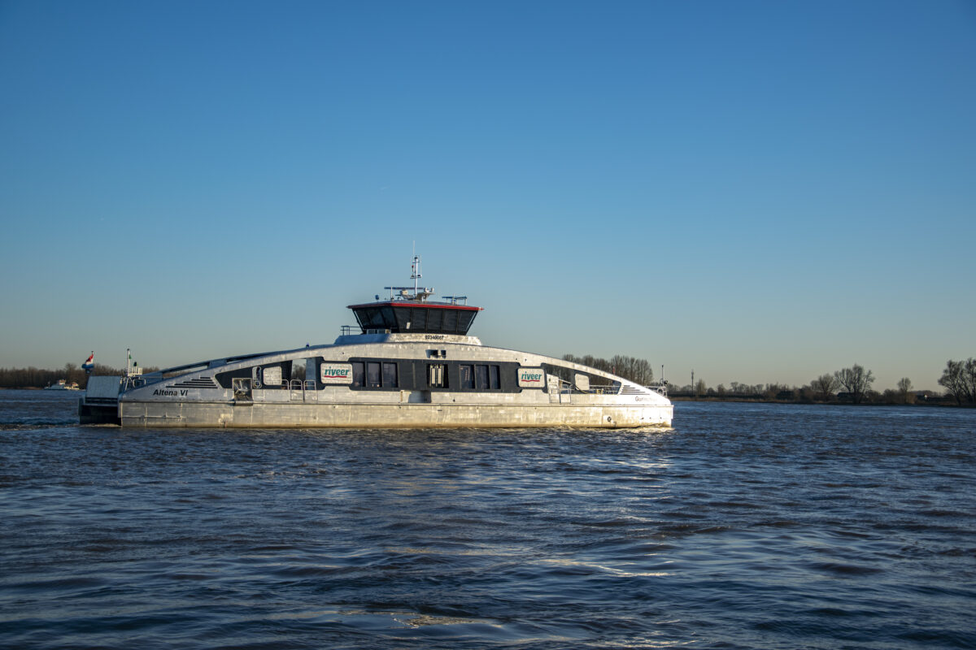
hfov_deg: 35.1
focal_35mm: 57
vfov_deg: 23.8
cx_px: 488
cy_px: 325
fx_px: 1545
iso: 100
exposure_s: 1/320
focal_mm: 38
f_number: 4.5
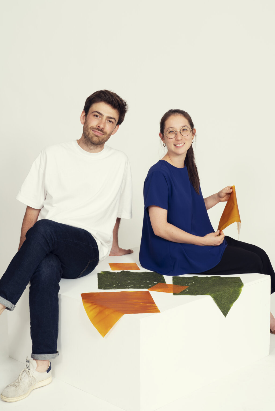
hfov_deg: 25.1
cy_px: 206
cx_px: 138
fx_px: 618
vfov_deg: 36.9
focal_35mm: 54
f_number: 11
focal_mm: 54
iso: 125
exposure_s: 1/160
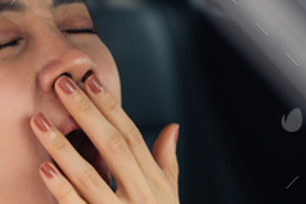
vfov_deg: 6.7
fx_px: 1733
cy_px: 192
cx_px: 116
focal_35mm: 204
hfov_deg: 10.1
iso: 320
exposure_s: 1/250
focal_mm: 69
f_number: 2.8
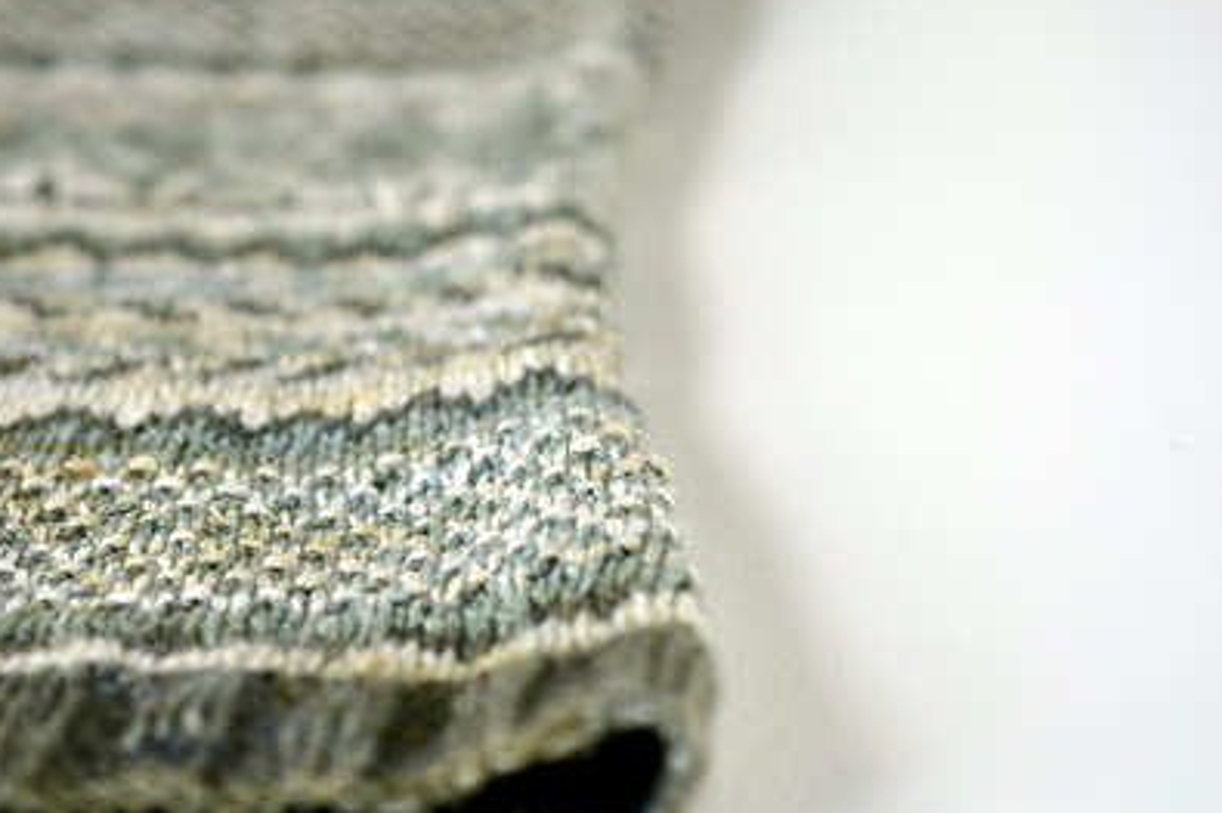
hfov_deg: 26.6
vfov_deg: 17.9
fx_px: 2579
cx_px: 458
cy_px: 425
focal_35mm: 76
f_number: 3
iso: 100
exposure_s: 1/160
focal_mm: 40
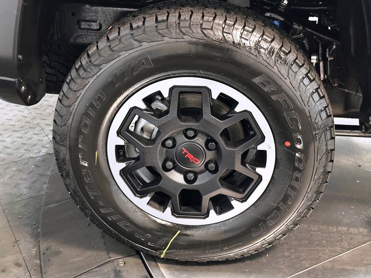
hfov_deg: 39.7
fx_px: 514
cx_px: 186
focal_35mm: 48
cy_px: 139
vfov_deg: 30.3
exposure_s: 1/24
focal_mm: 6.86
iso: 640
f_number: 1.78
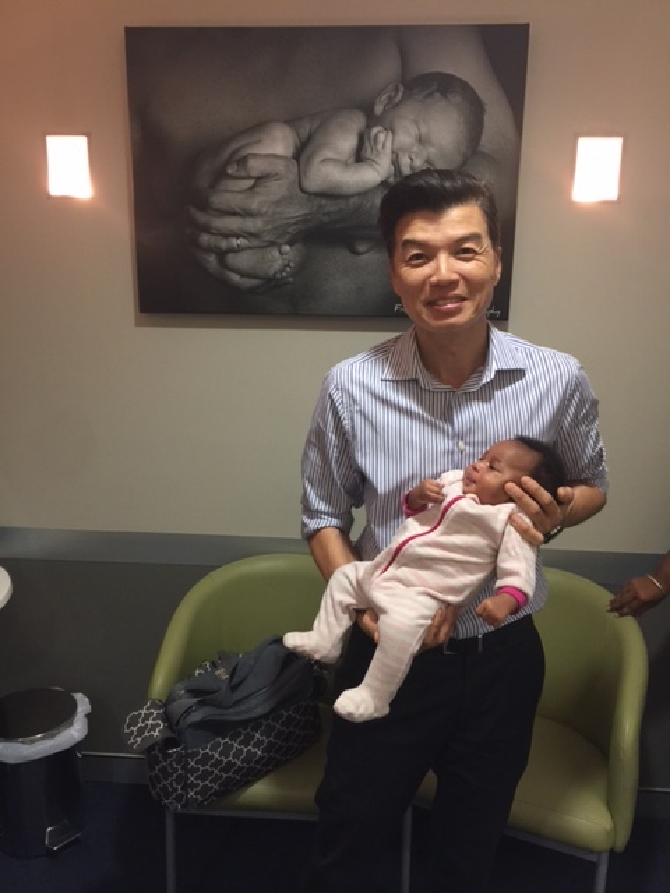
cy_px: 446
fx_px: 748
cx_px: 335
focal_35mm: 29
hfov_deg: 48.2
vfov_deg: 61.7
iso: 100
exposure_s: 1/17
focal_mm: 4.15
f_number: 2.2
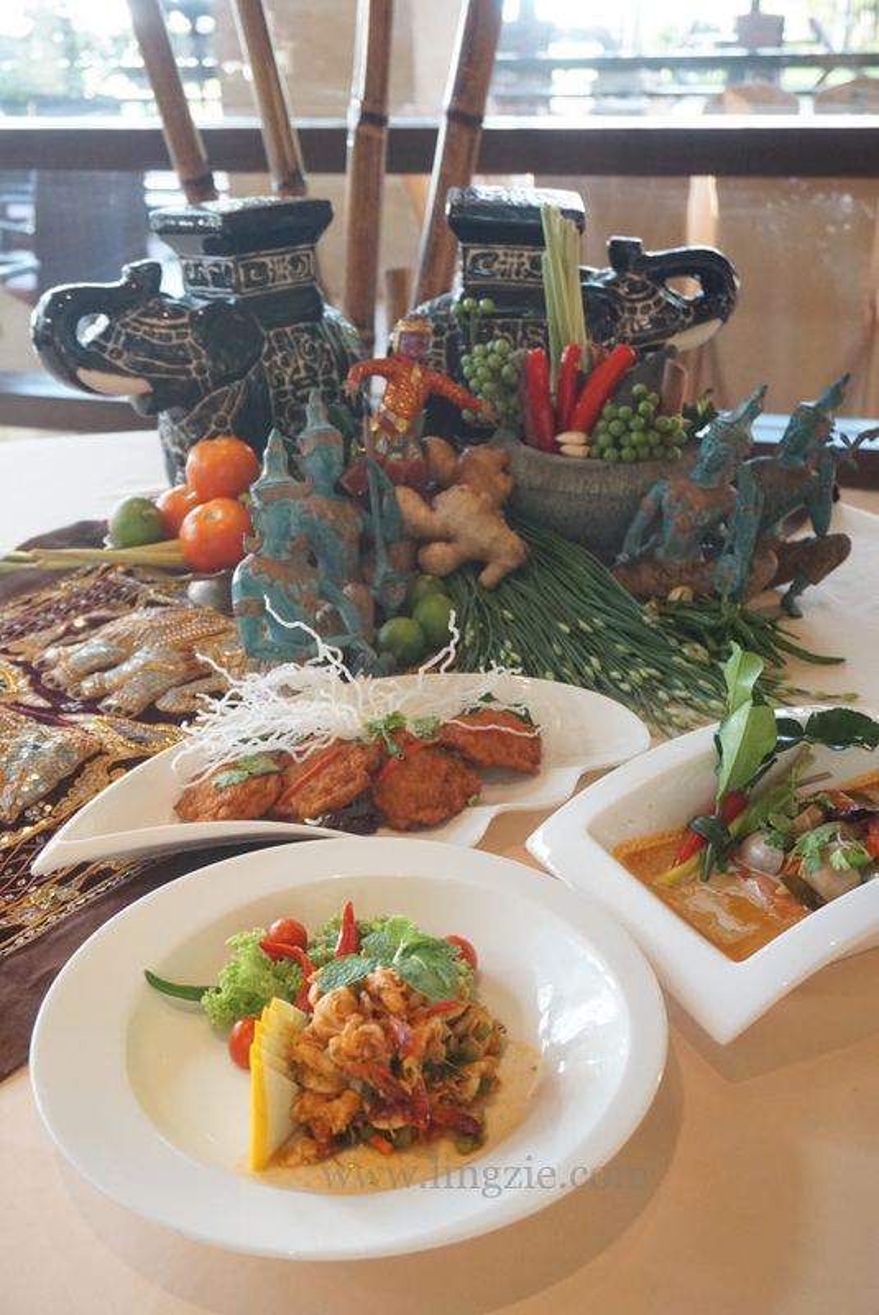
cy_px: 658
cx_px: 440
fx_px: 1370
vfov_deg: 51.2
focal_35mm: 38
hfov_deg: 35.6
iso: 2000
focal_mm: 25
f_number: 4.5
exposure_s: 1/160
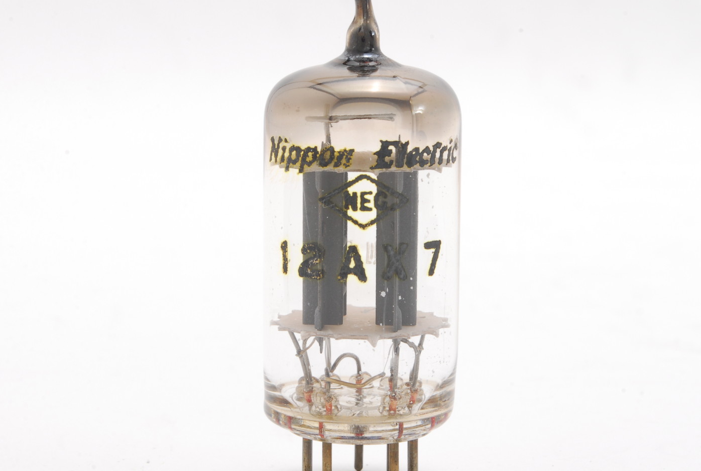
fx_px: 1845
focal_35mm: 95
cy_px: 242
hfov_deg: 21.5
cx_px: 366
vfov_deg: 14.5
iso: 250
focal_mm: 55
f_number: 18
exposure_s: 1/100
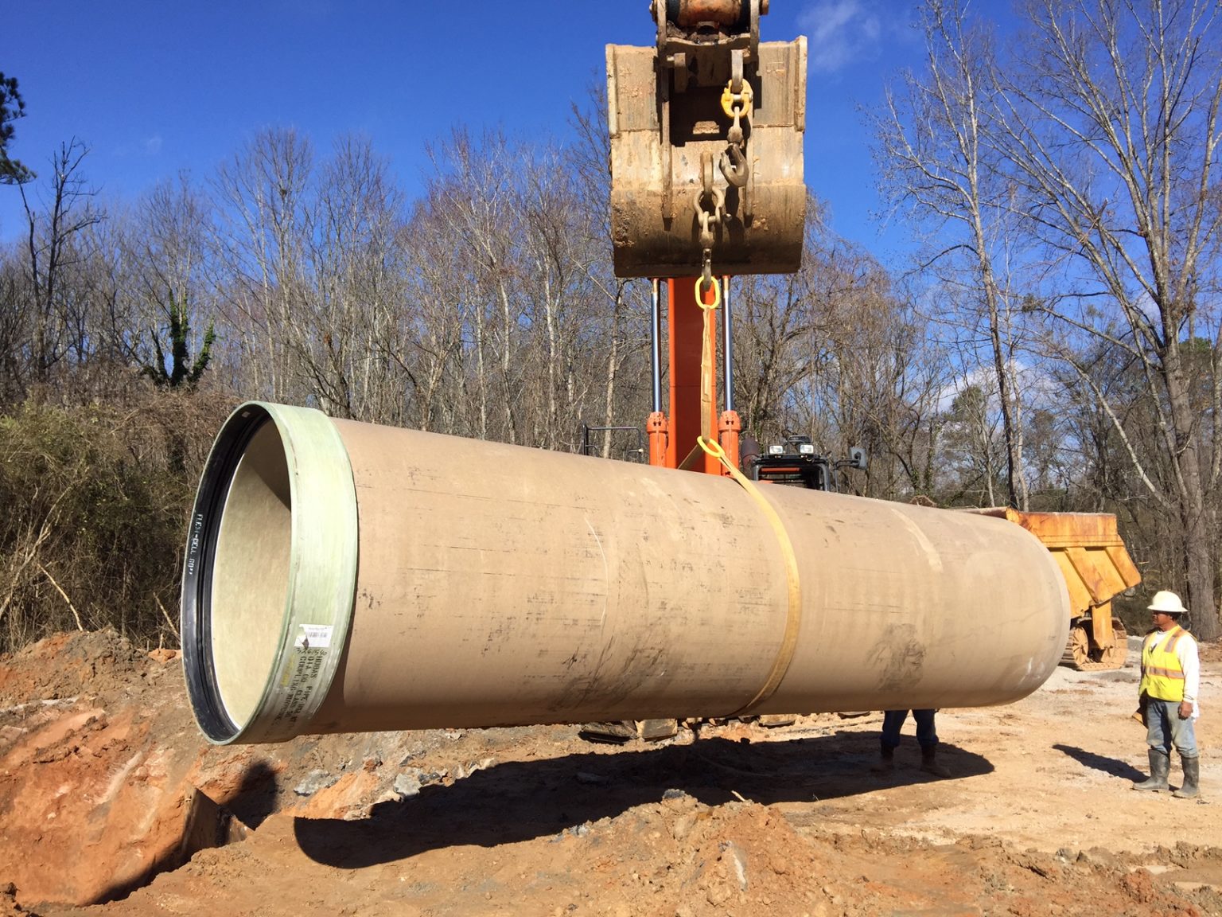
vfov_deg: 48.2
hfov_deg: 61.7
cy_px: 458
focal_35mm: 29
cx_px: 611
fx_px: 1024
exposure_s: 1/2083
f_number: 2.2
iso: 32
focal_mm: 4.15
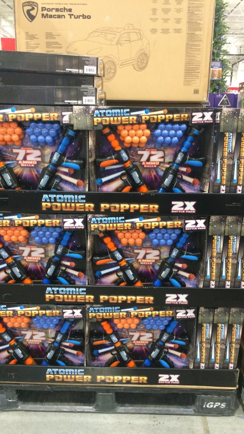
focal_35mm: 32
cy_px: 219
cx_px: 127
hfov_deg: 36.7
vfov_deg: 61.0
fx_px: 368
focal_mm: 4.15
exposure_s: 1/30
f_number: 2.2
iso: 200
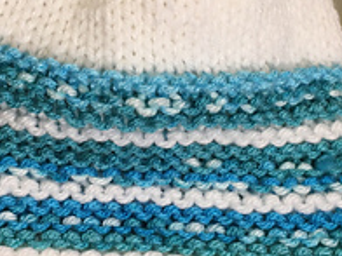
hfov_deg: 26.3
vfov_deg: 19.8
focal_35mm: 74
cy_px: 74
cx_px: 143
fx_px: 731
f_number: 2.2
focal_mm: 4.15
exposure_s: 1/15
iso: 25
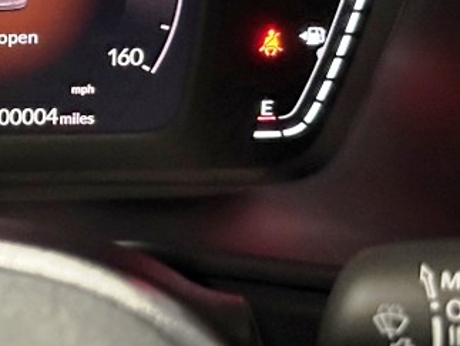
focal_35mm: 152
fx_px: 2022
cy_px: -34
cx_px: -263
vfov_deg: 9.7
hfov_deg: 12.3
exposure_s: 1/24
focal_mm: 6.86
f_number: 1.78
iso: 640
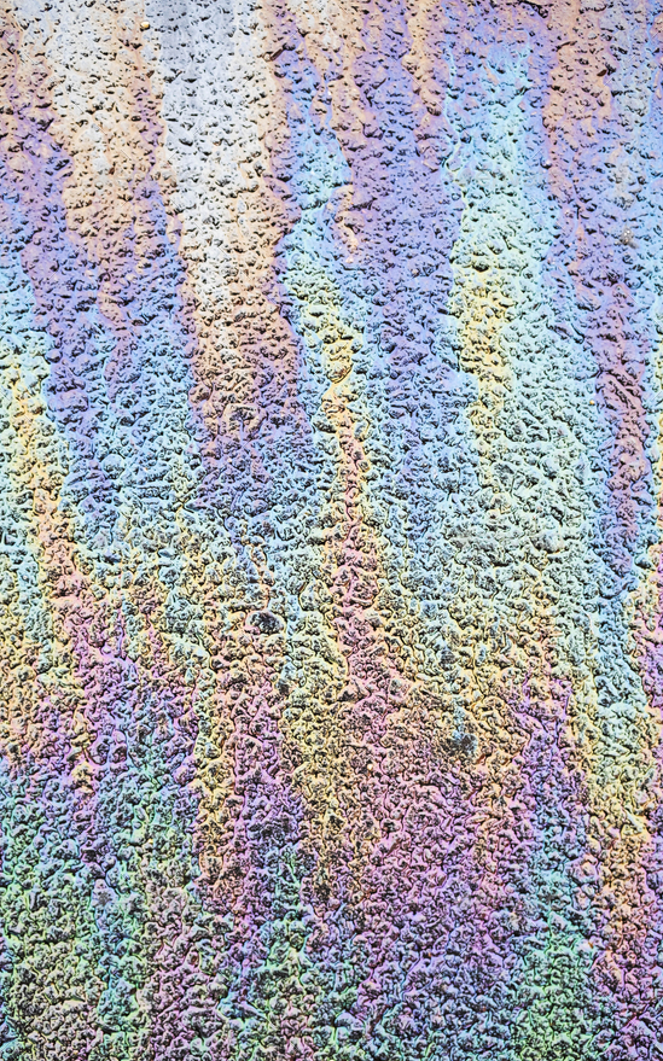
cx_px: 325
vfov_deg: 26.8
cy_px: 530
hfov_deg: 16.9
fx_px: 2227
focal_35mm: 77
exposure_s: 1/125
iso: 400
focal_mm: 50
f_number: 4
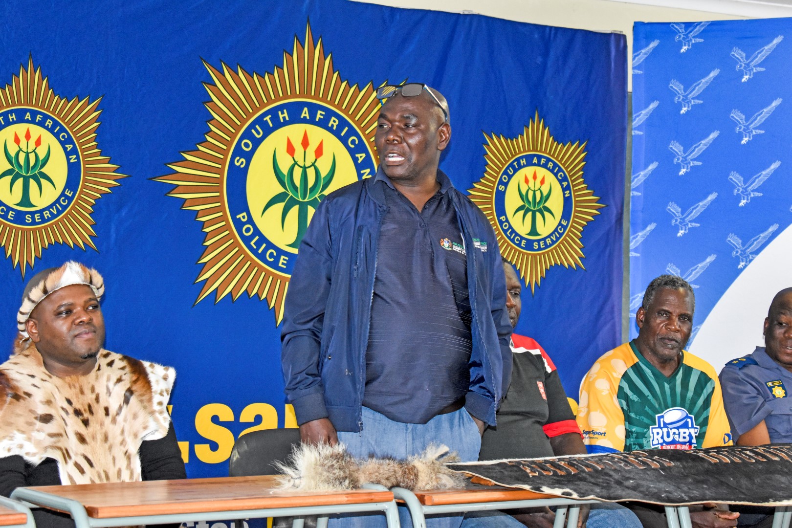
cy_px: 264
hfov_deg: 24.6
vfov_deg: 16.6
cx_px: 396
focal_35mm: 82
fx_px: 1815
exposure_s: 1/200
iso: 2200
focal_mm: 55
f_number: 5.6
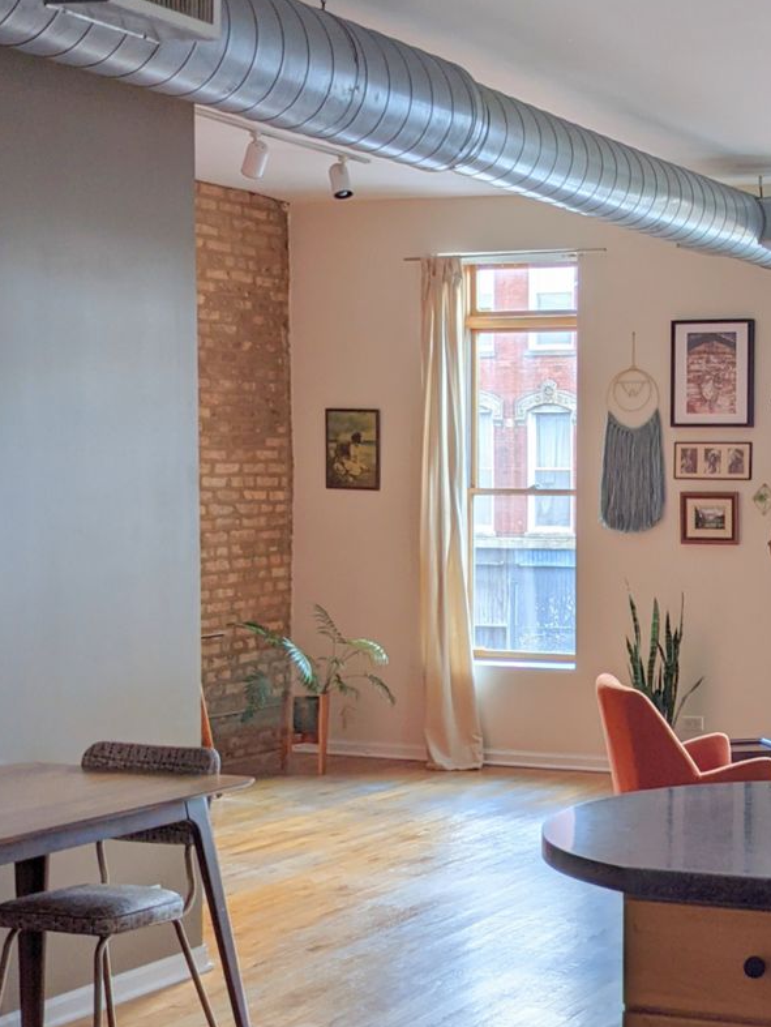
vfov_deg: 30.2
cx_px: 801
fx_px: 1899
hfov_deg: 22.0
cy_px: 536
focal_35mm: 64
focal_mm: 4.38
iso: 70
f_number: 1.73
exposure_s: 1/125
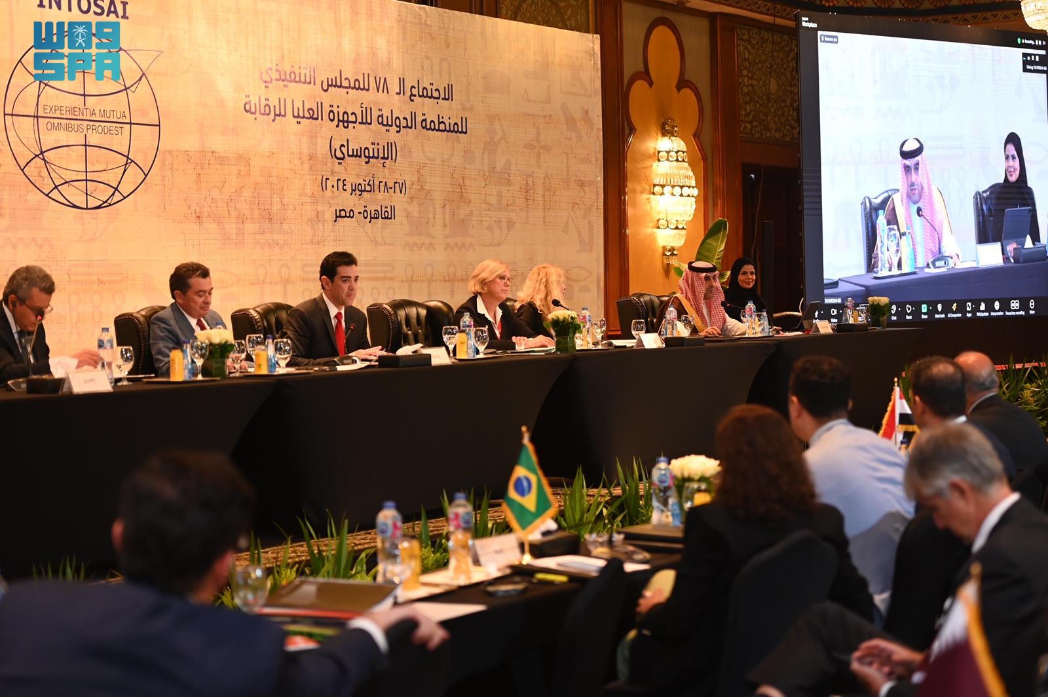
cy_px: 348
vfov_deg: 19.4
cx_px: 524
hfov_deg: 28.9
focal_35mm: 70
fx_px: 2036
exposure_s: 1/60
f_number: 2.8
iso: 1250
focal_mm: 70
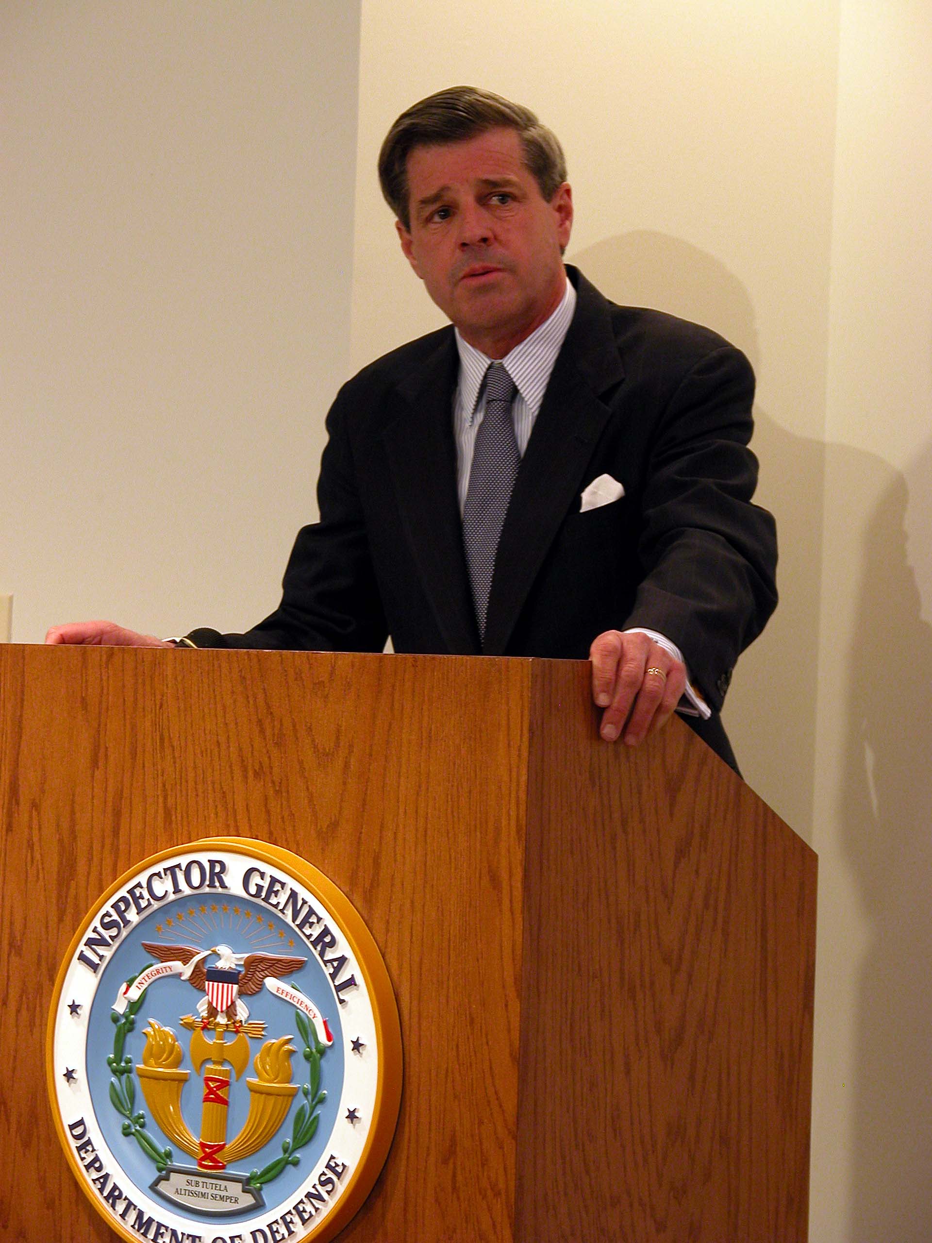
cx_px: 466
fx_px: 4487
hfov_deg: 11.9
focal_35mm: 125
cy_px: 622
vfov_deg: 15.8
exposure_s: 1/4.1
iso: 173
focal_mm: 31.9
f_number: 3.8
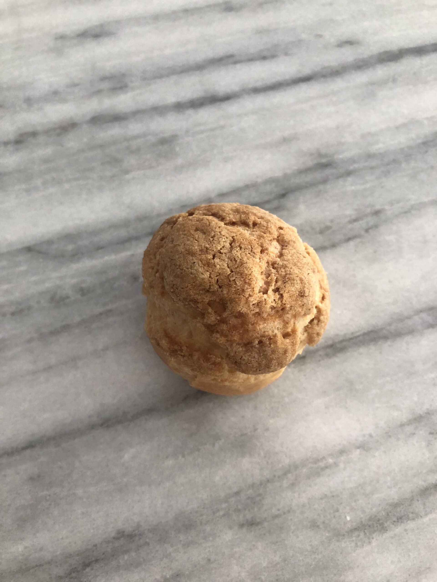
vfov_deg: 63.4
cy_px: 291
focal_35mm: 28
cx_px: 218
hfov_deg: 49.7
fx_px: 471
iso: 40
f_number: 1.8
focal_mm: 3.99
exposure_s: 1/30
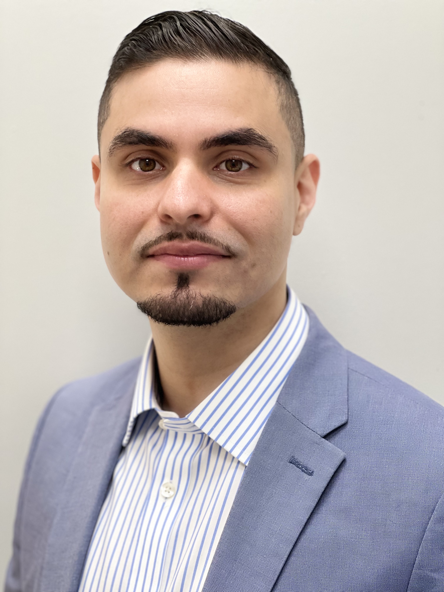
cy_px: 296
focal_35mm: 77
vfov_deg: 25.3
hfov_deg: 19.1
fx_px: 1317
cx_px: 222
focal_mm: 9
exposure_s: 1/60
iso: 160
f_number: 2.8
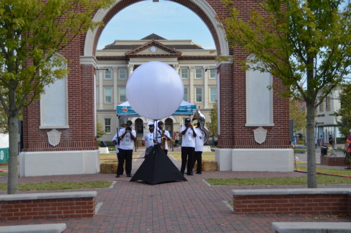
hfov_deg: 31.9
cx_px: 176
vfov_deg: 21.5
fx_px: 613
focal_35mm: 63
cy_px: 116
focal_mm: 42
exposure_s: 1/4000
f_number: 4.5
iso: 1250
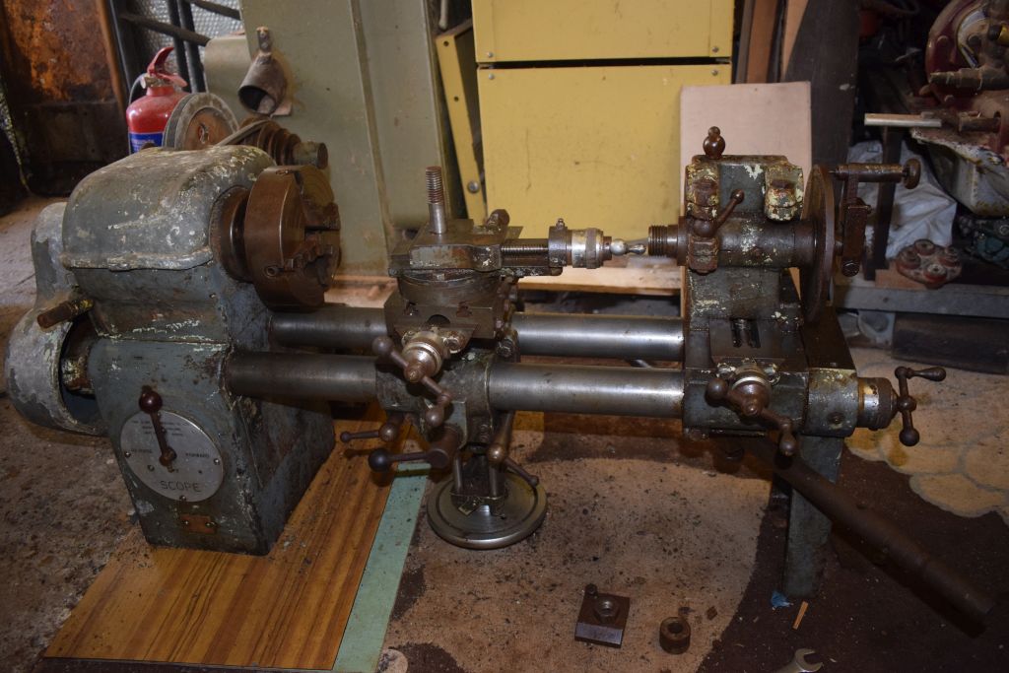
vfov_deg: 43.6
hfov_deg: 61.9
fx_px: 841
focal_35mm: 30
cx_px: 504
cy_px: 336
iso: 1400
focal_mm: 20
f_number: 3.5
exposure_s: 1/60
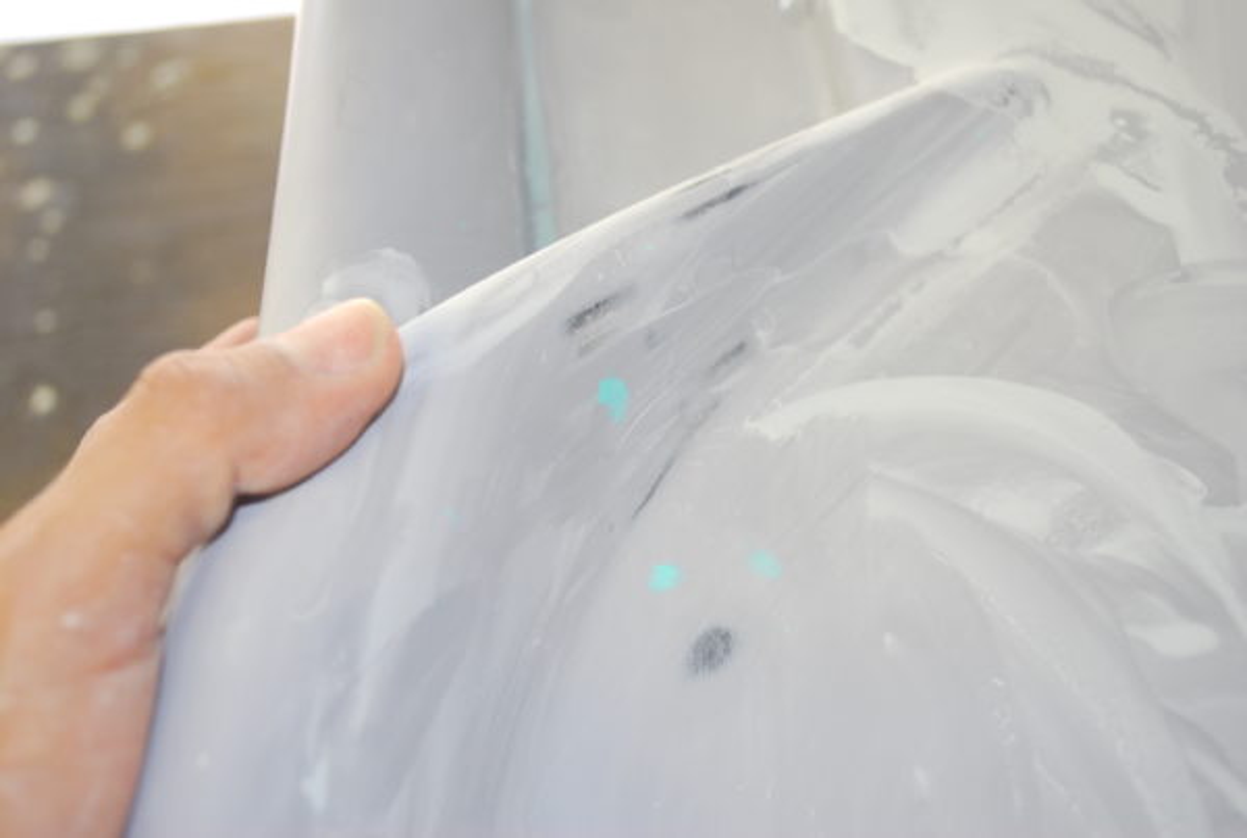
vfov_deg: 30.0
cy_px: 419
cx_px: 624
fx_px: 1562
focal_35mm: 45
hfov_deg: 43.5
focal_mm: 30
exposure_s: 1/8
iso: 100
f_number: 4.8
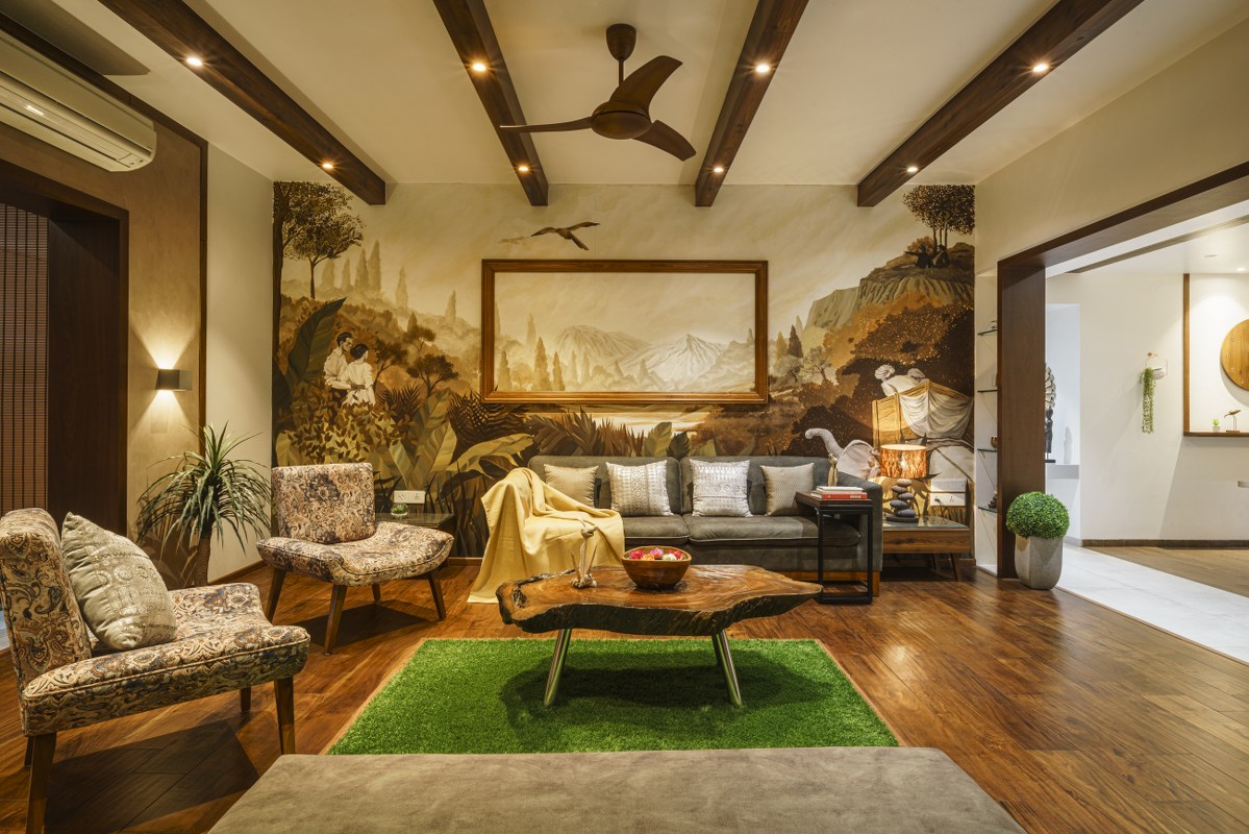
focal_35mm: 18
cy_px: 417
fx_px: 625
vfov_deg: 67.4
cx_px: 624
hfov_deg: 90.0
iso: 200
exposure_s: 2.5
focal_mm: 18
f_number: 18
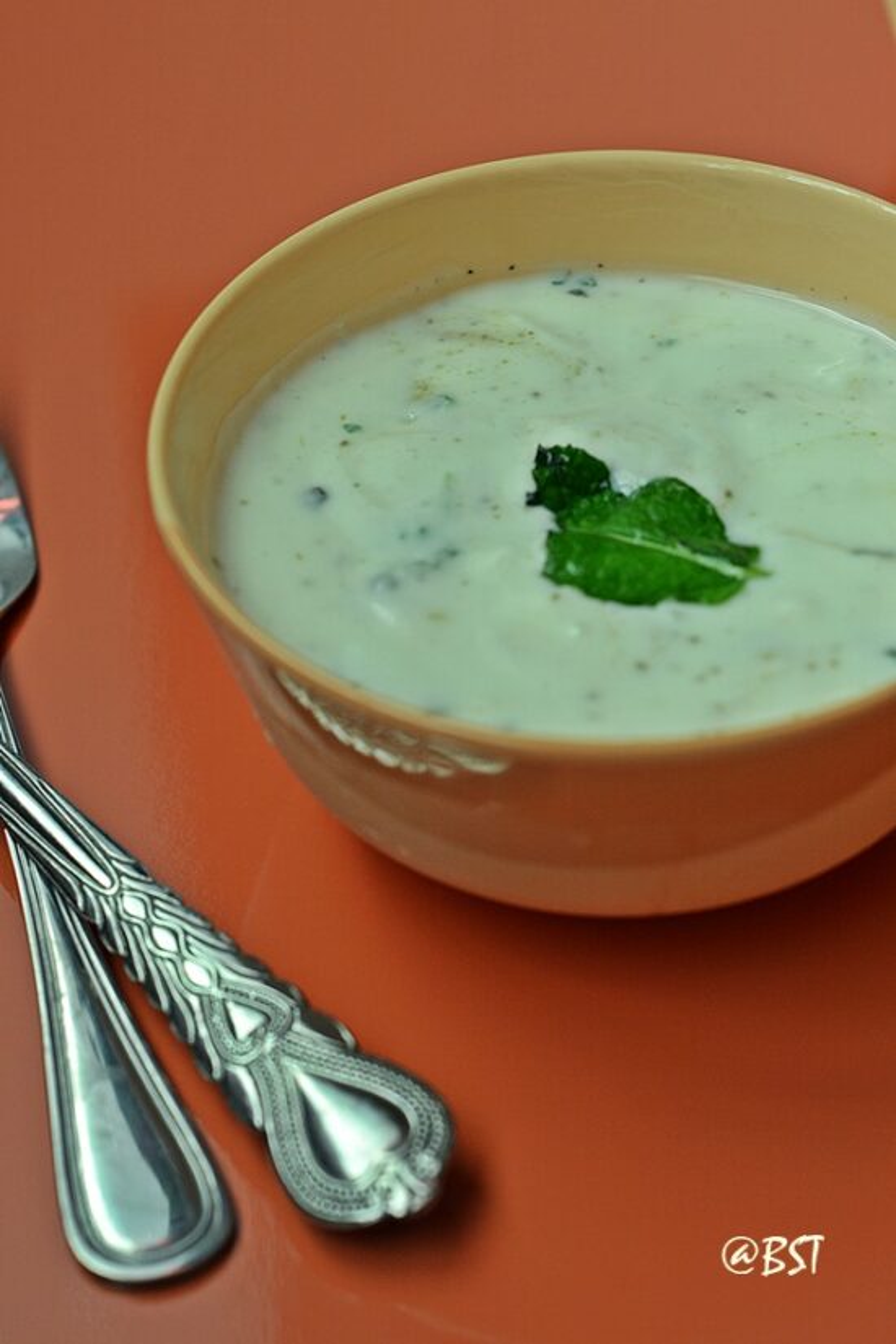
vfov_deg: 27.0
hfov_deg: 18.2
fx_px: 2800
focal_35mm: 75
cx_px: 448
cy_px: 672
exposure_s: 1/80
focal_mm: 50
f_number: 4.5
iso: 400
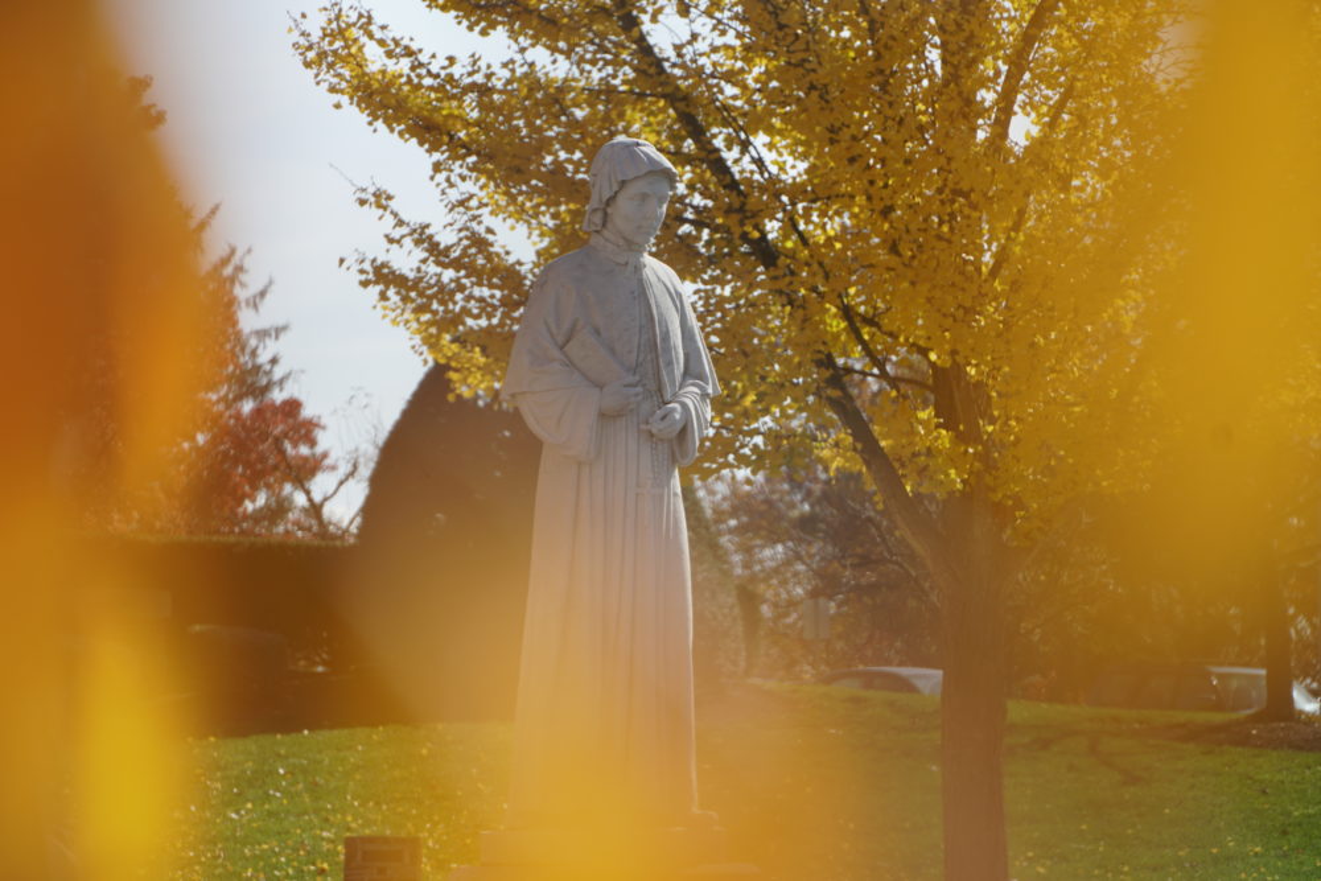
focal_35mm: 200
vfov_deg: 6.9
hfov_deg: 10.3
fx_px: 7321
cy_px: 440
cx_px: 660
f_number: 6.3
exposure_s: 1/320
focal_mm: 133
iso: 100
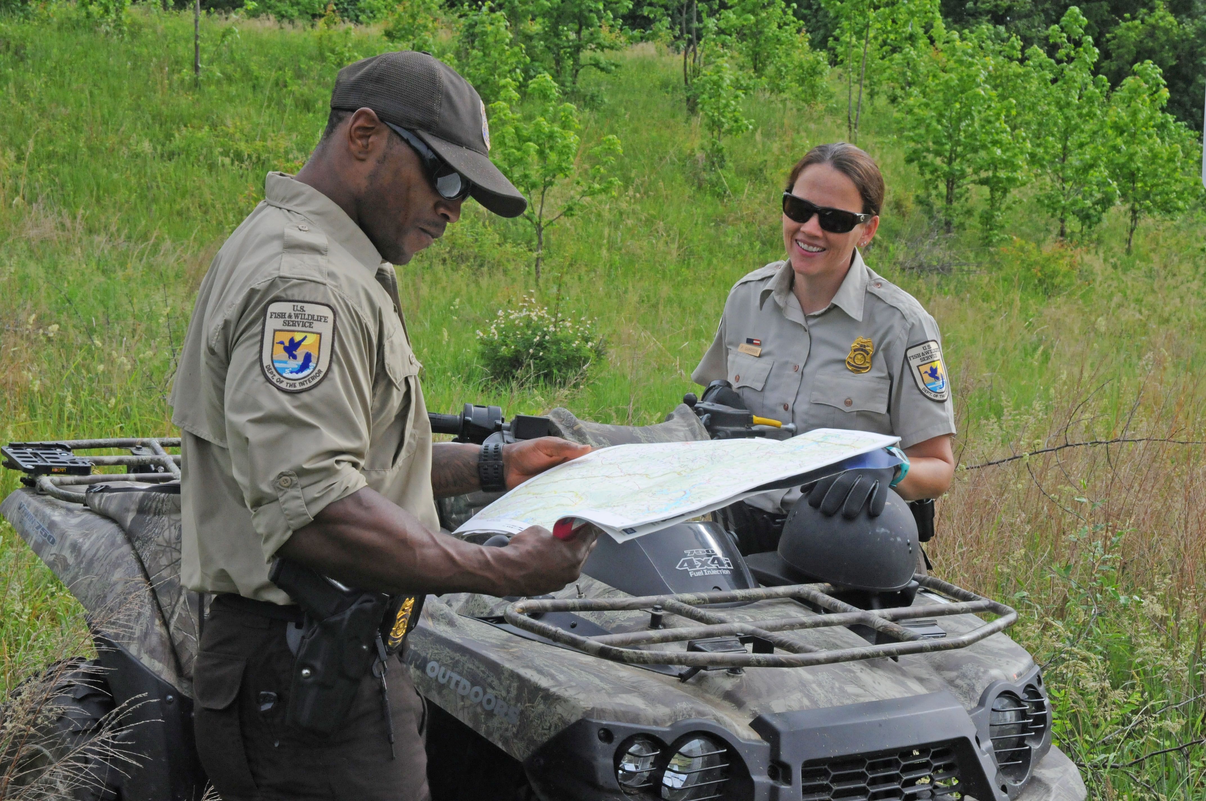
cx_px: 603
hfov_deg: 29.3
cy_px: 400
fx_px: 2309
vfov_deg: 19.7
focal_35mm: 69
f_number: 13
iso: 1000
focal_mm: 46
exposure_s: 1/640
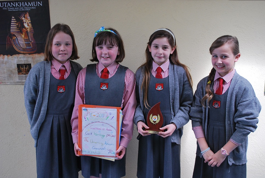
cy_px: 89
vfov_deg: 29.9
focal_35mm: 45
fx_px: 332
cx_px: 132
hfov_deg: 43.6
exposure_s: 1/50
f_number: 4.8
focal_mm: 30
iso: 400
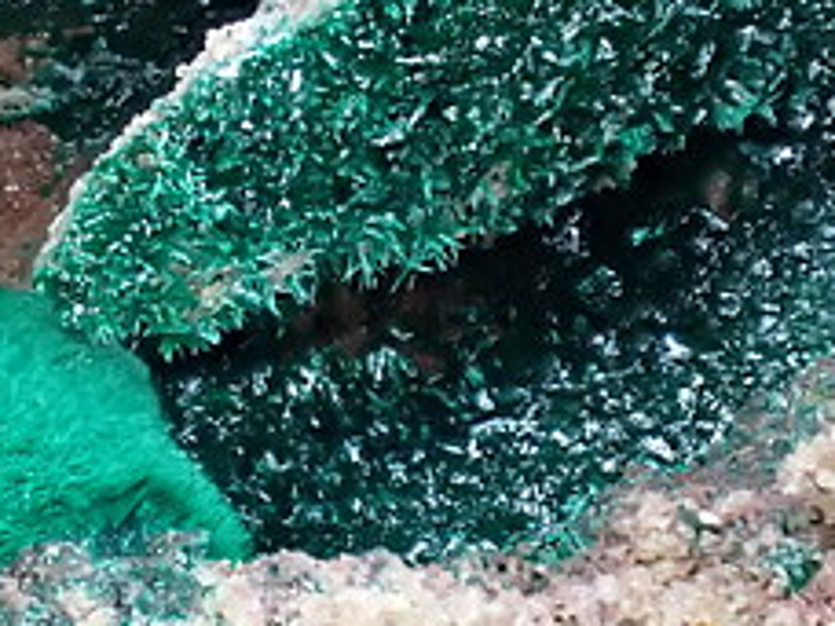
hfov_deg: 22.4
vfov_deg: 16.9
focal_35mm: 87
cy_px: 403
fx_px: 2099
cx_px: 308
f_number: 3.2
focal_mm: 5.5
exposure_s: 1/60
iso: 800
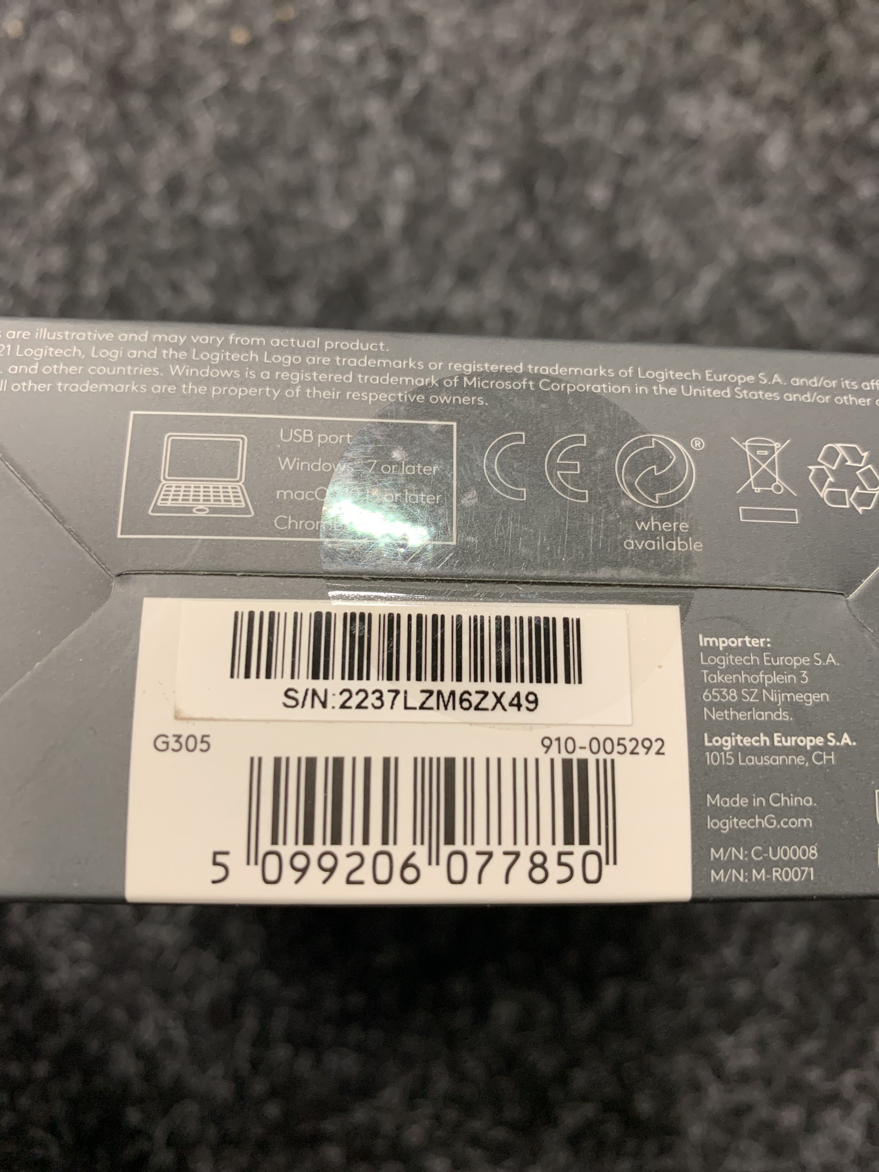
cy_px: 586
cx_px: 440
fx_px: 880
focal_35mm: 26
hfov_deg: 53.1
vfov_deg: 67.3
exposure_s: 1/60
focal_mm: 4.25
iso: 160
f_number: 1.8
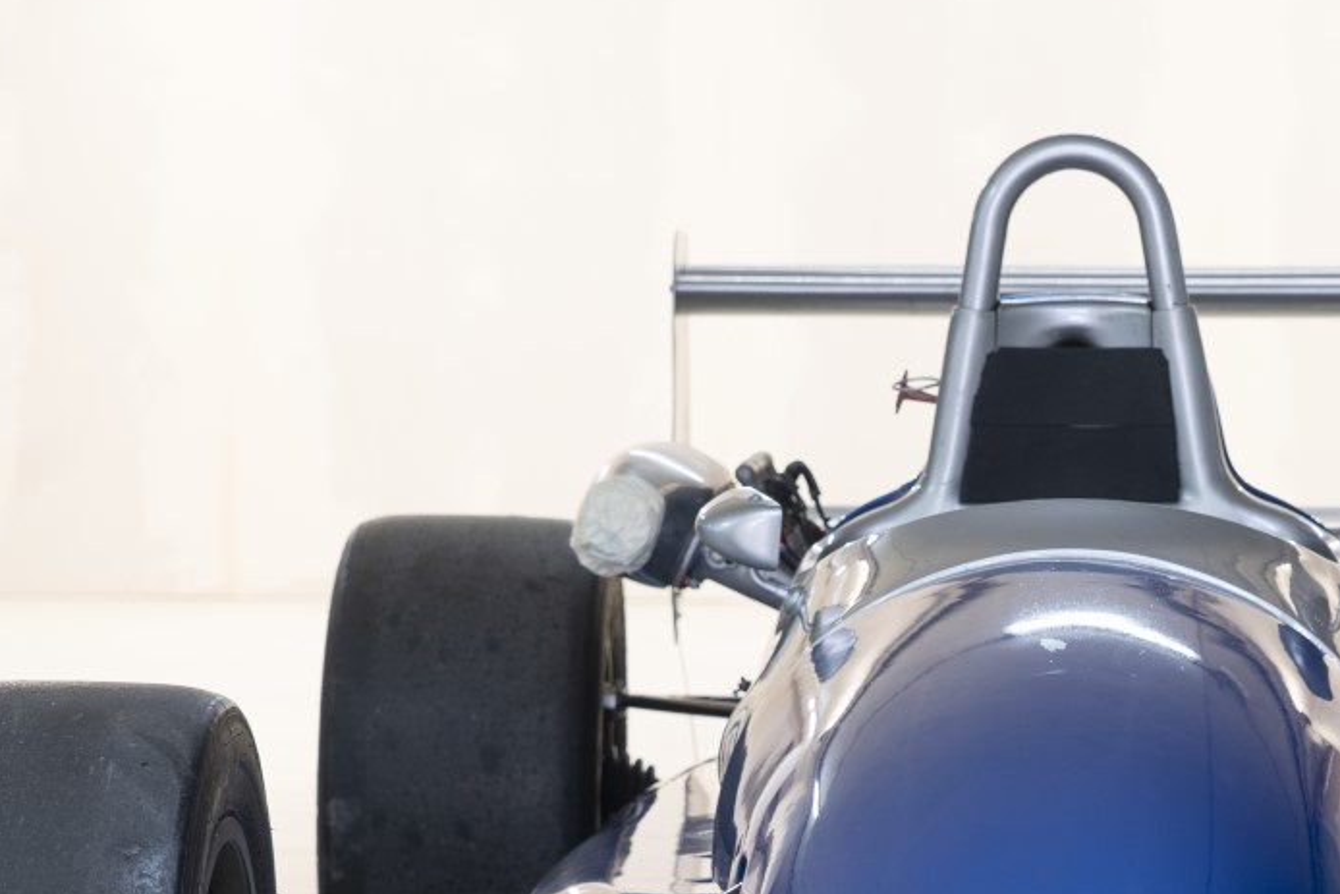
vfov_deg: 7.3
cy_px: 825
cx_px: 1045
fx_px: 6962
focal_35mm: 187
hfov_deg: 11.0
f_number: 5.6
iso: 50
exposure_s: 1/1.25
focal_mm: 65
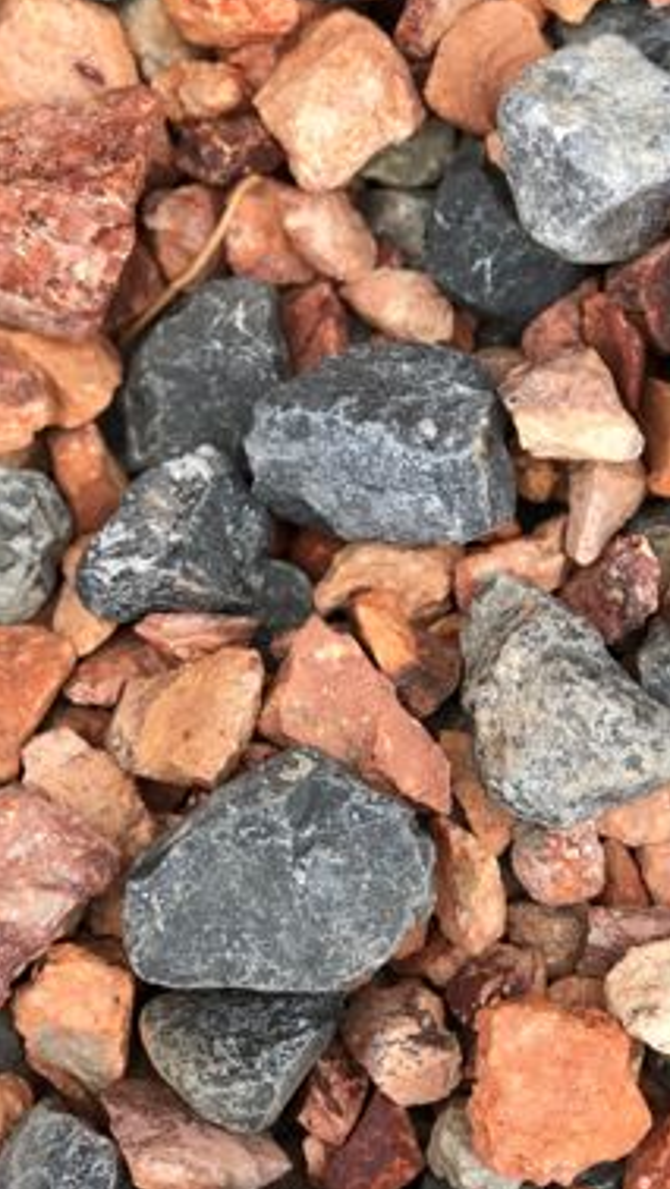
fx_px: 2744
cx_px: 293
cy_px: 635
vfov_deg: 24.4
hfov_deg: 13.9
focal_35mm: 87
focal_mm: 6.6
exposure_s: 1/40
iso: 20
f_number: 2.8
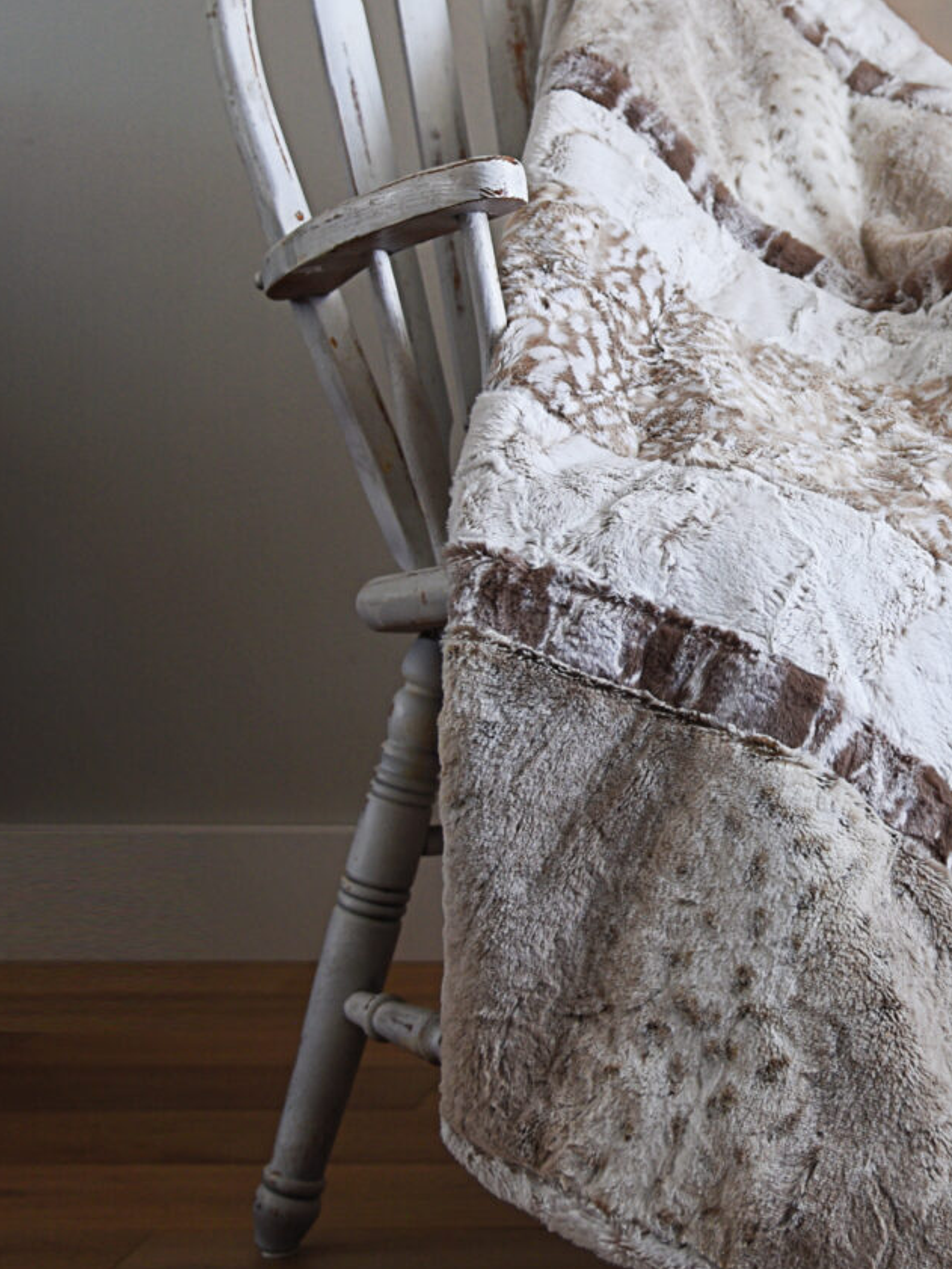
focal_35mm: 68
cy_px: 358
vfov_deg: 28.2
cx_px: 949
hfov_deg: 20.9
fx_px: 2493
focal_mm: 31
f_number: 4
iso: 320
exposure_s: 1/100
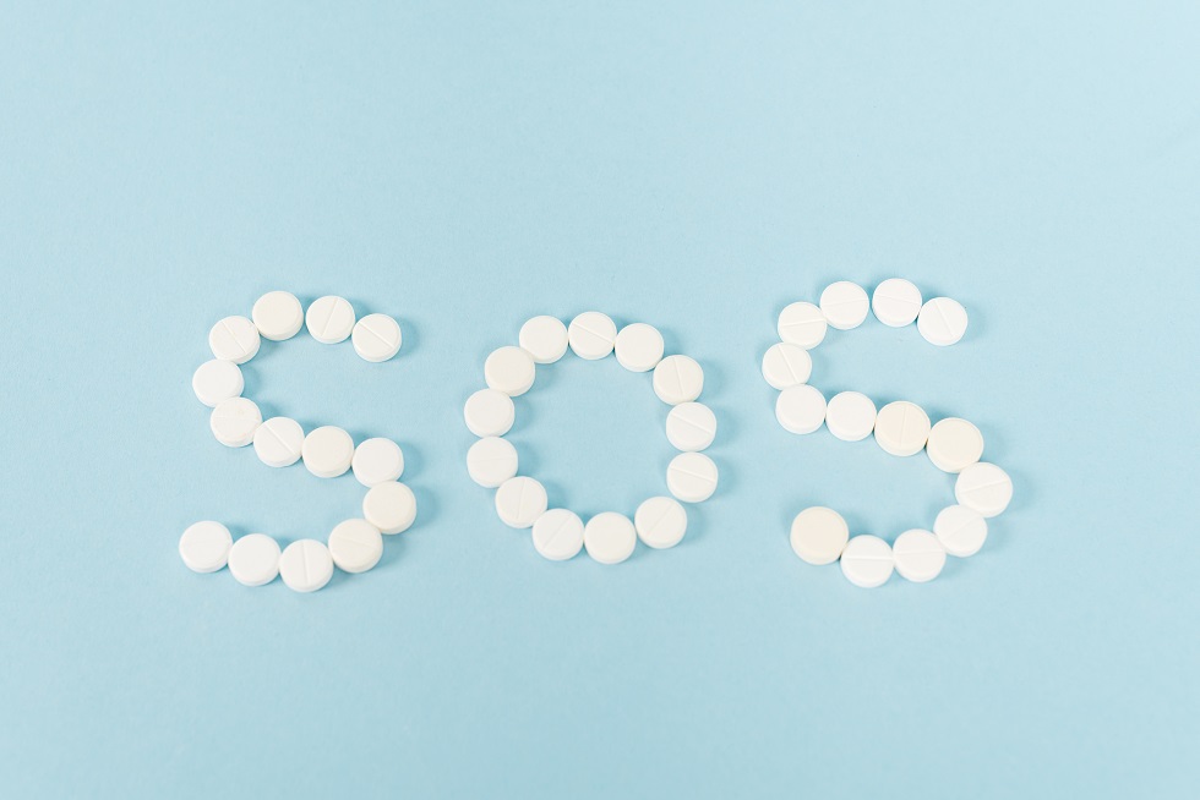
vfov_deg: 27.0
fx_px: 1667
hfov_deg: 39.6
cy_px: 400
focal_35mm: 50
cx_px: 600
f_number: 5
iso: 100
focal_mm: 50
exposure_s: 1/160
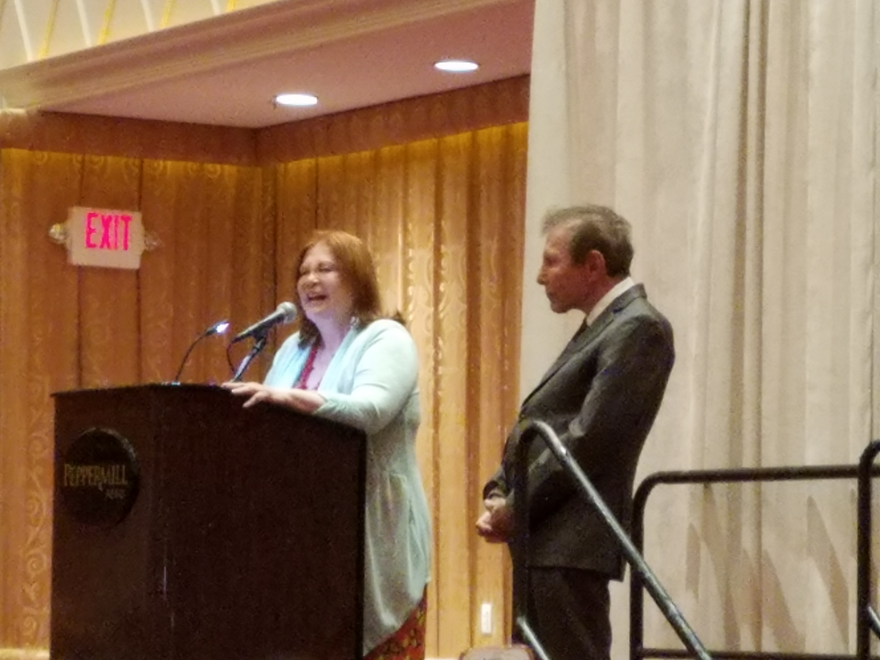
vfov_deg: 53.1
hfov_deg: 67.3
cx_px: 440
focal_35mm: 26
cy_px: 330
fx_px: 661
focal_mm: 4.2
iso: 400
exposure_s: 1/60
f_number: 1.7
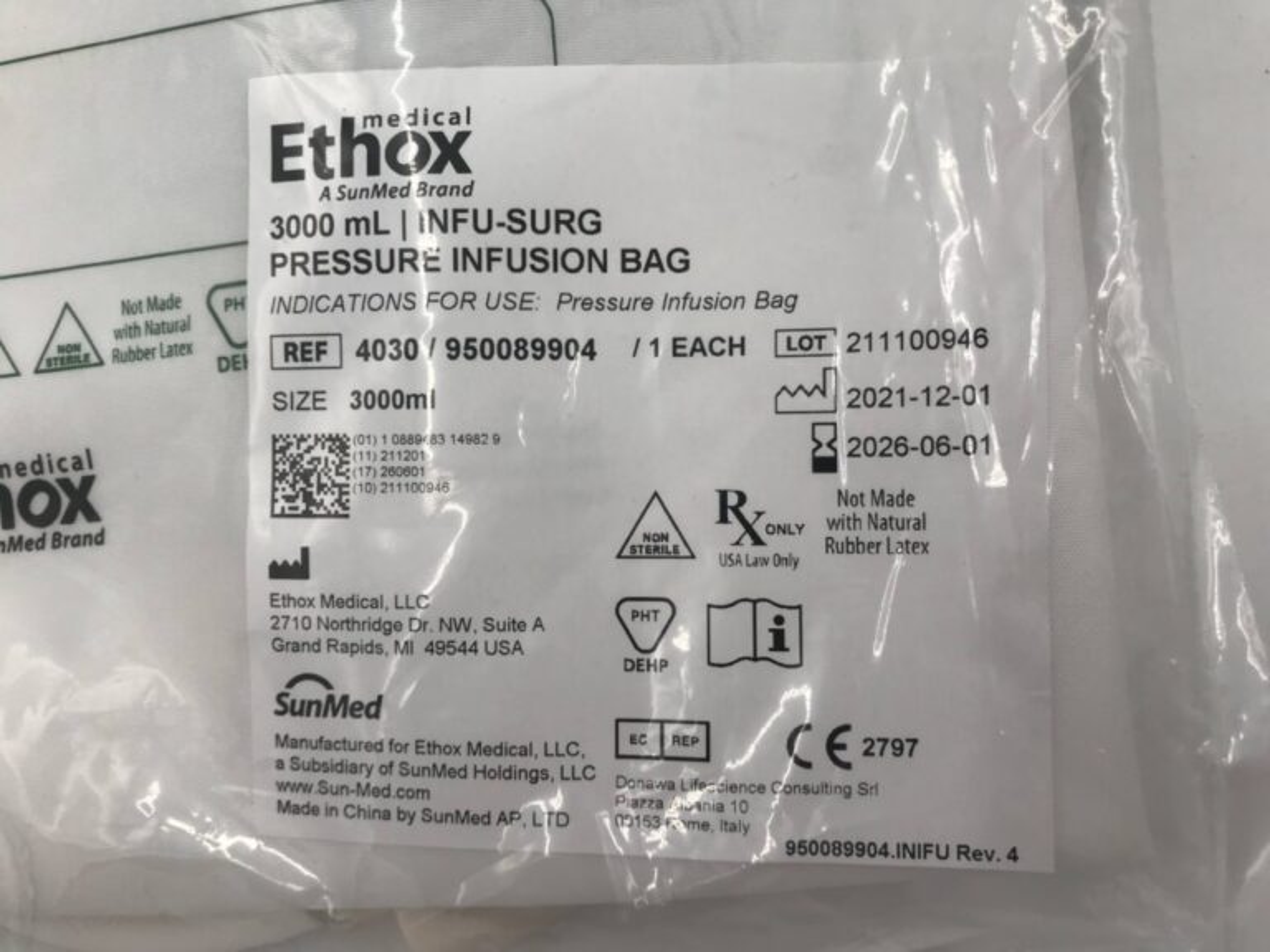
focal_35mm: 28
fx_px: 1027
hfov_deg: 63.4
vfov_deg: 49.7
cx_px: 635
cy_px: 476
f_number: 1.8
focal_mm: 3.99
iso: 20
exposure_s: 1/130
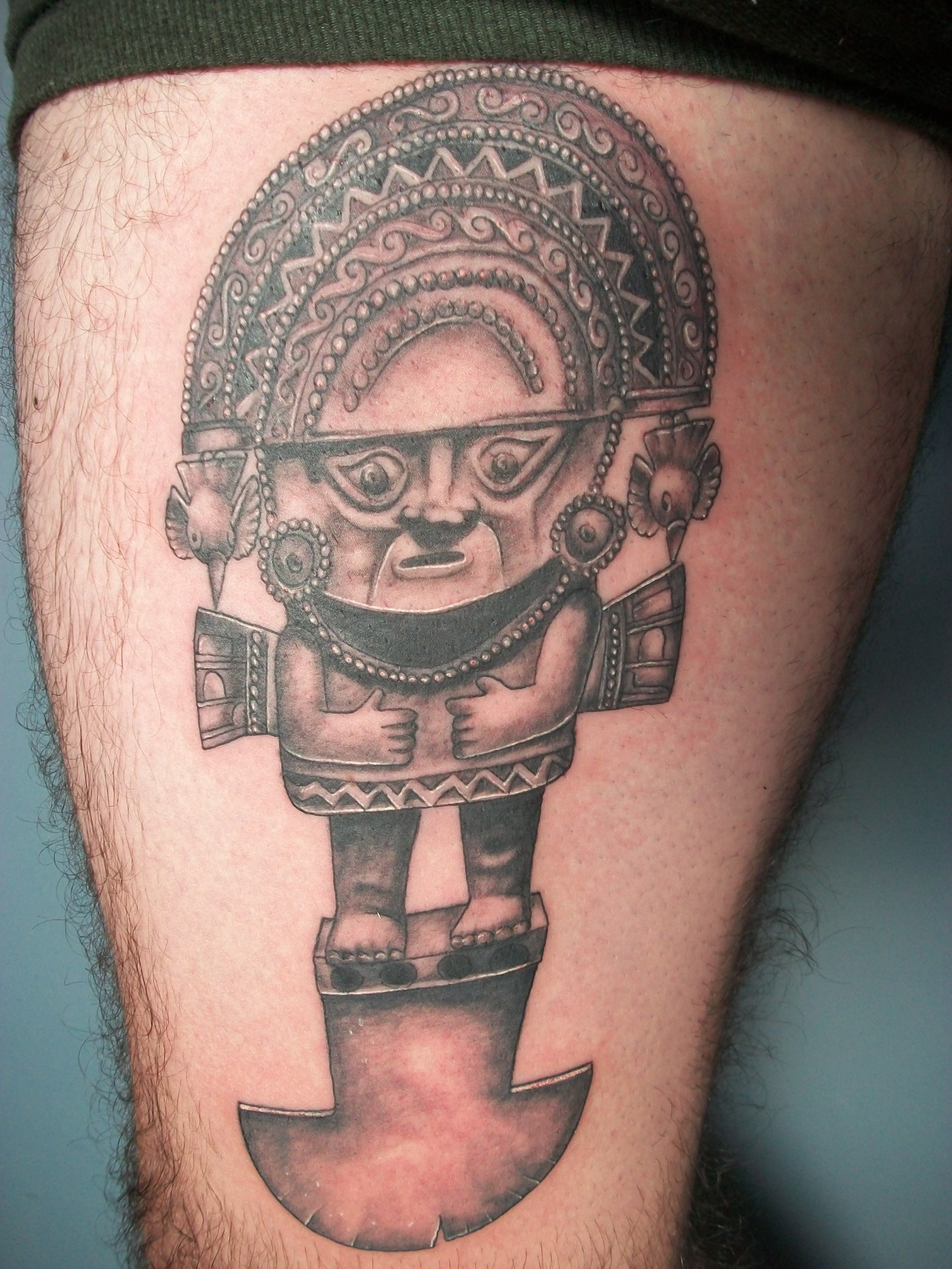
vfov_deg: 56.8
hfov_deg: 44.2
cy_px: 634
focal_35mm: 32
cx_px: 476
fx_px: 1173
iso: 142
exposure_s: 1/60
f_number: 2.9
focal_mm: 5.7
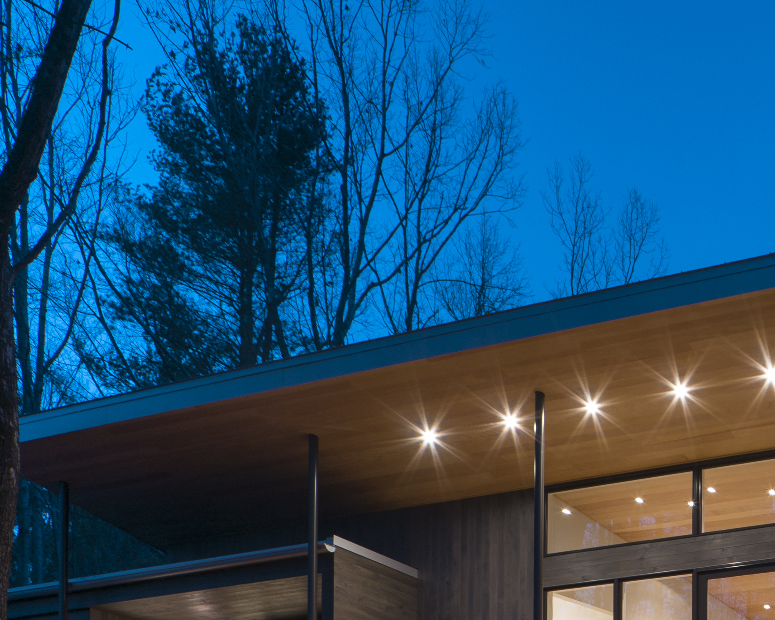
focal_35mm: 51
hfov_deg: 33.4
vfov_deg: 29.0
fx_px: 1170
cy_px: 493
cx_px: 780
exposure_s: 8
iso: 200
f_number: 13
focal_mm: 24
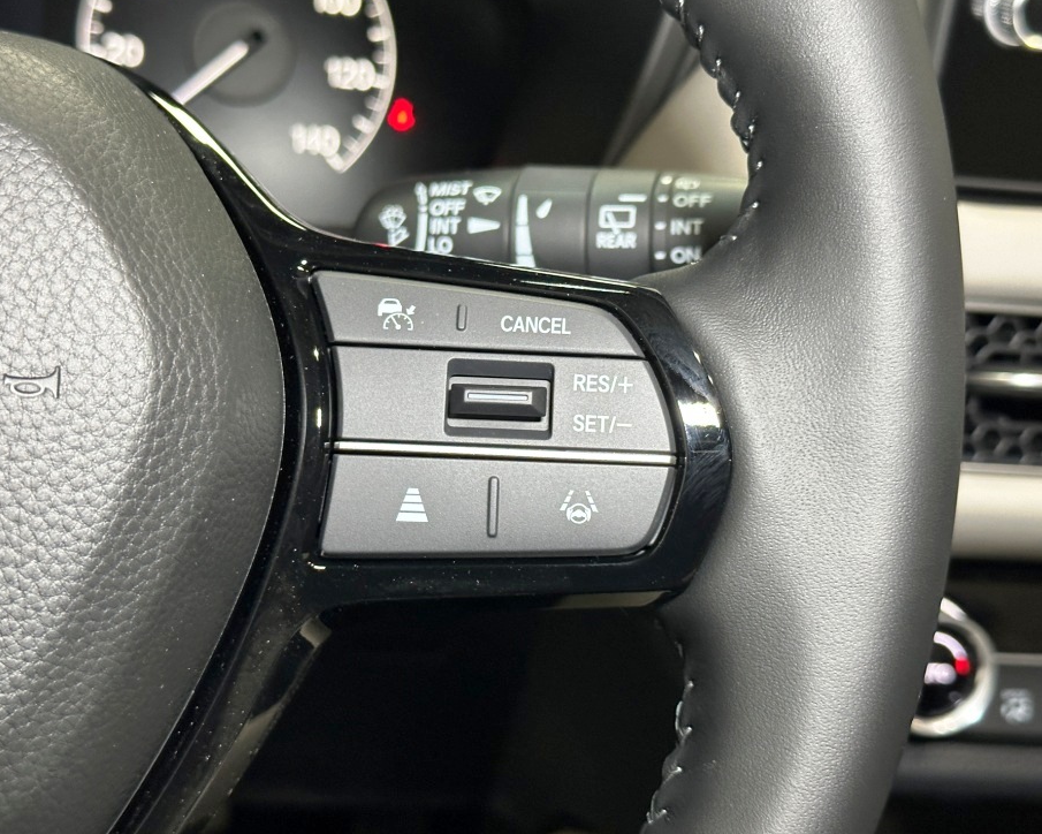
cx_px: 509
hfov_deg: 35.4
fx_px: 1634
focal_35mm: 53
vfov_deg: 28.6
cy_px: 410
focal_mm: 6.86
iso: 400
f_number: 1.78
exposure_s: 1/40
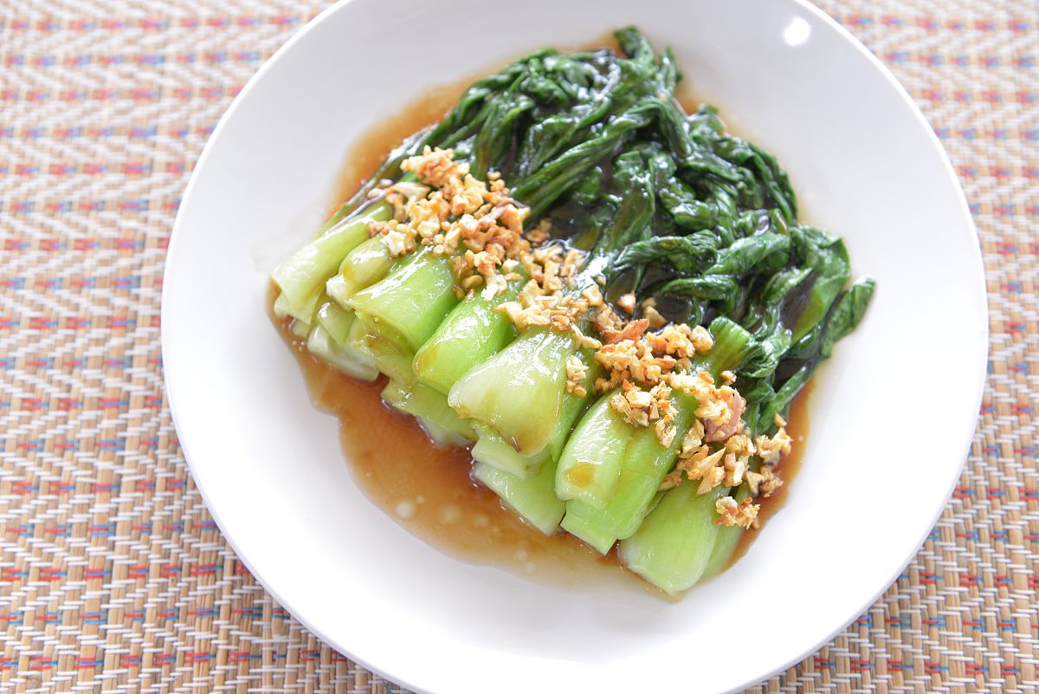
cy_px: 347
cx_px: 520
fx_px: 1386
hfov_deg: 41.1
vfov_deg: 28.1
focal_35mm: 48
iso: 100
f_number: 4
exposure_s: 1
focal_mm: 48
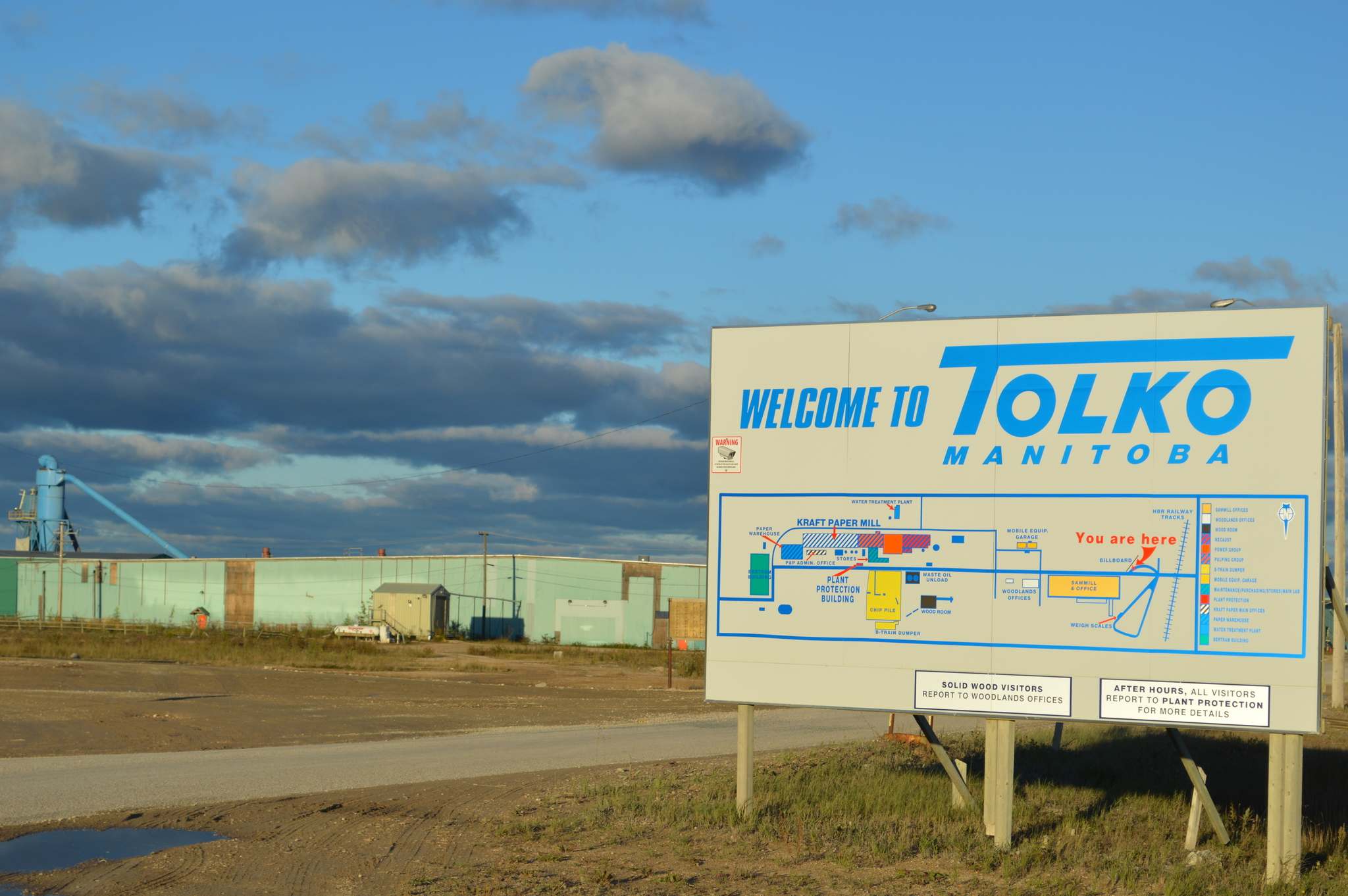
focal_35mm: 82
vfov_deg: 16.5
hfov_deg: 24.6
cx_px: 674
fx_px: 3087
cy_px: 448
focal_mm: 55
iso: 100
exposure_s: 1/320
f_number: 8
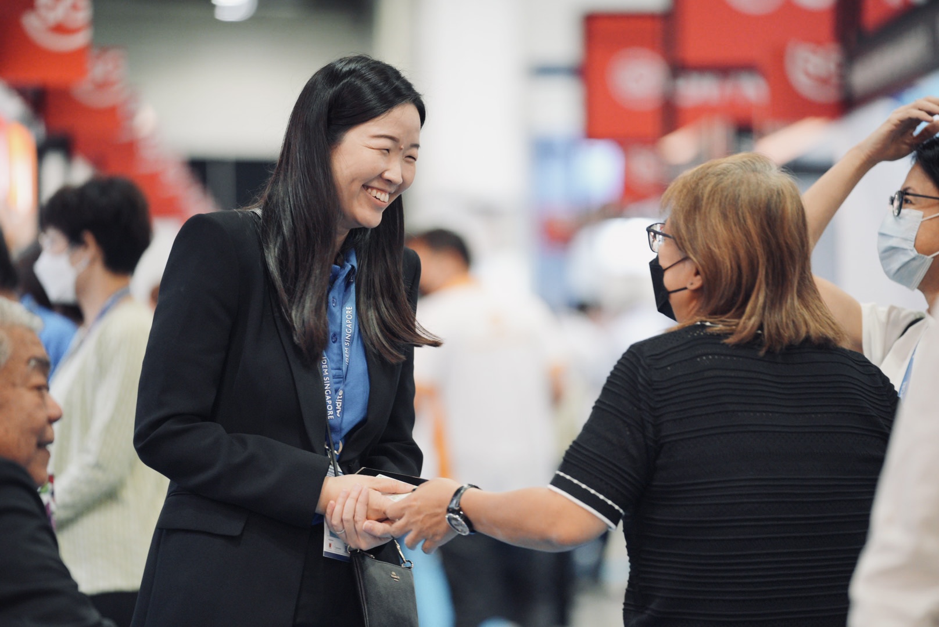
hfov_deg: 11.3
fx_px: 4750
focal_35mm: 182
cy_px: 314
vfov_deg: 7.6
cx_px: 470
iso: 3200
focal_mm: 182
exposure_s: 1/200
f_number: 2.8
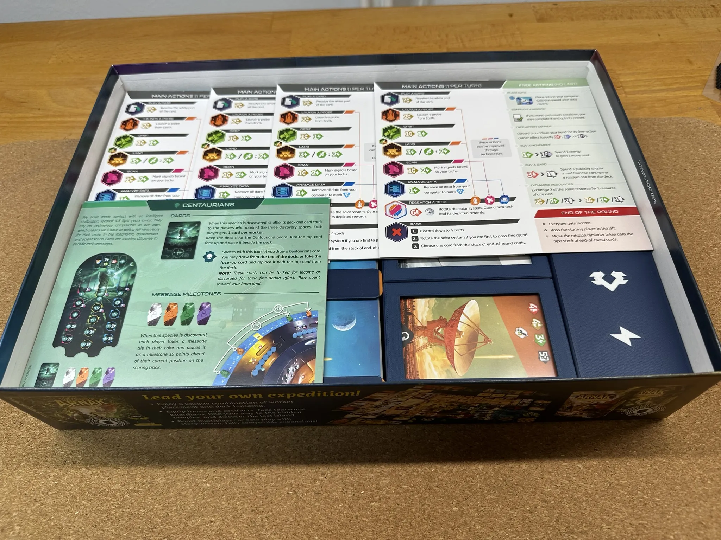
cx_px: 360
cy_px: 270
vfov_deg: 56.8
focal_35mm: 24
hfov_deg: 71.6
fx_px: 500
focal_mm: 6.86
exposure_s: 1/118
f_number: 1.78
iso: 50
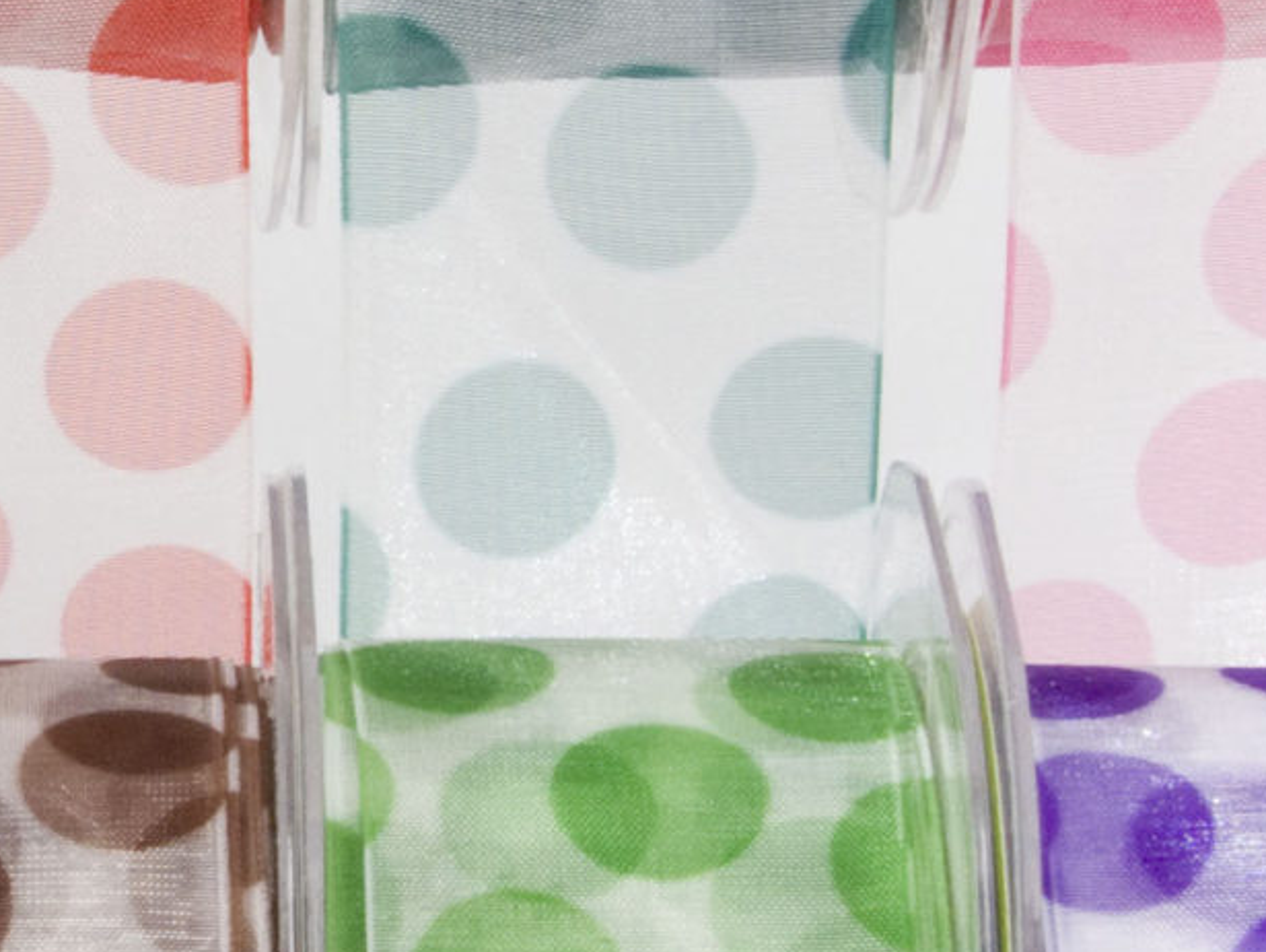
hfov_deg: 9.4
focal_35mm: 208
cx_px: -6
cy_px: 618
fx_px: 7612
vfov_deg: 7.1
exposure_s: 1/400
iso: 50
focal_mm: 12.9
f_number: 8
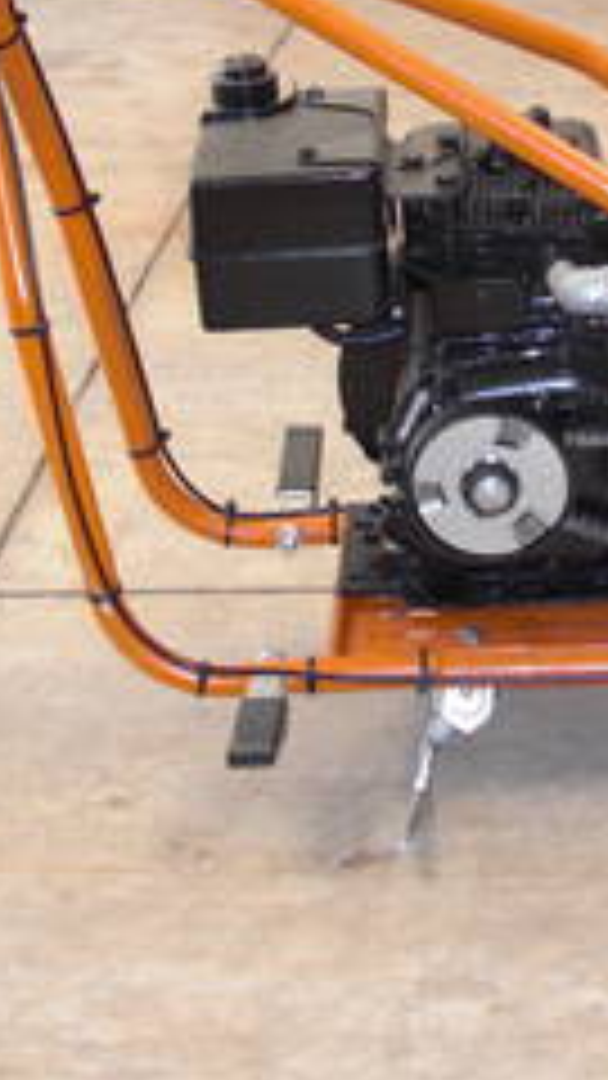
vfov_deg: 21.5
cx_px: 603
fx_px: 2809
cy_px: 194
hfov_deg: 12.2
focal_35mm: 98
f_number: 2.8
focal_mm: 6.3
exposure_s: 1/40
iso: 200
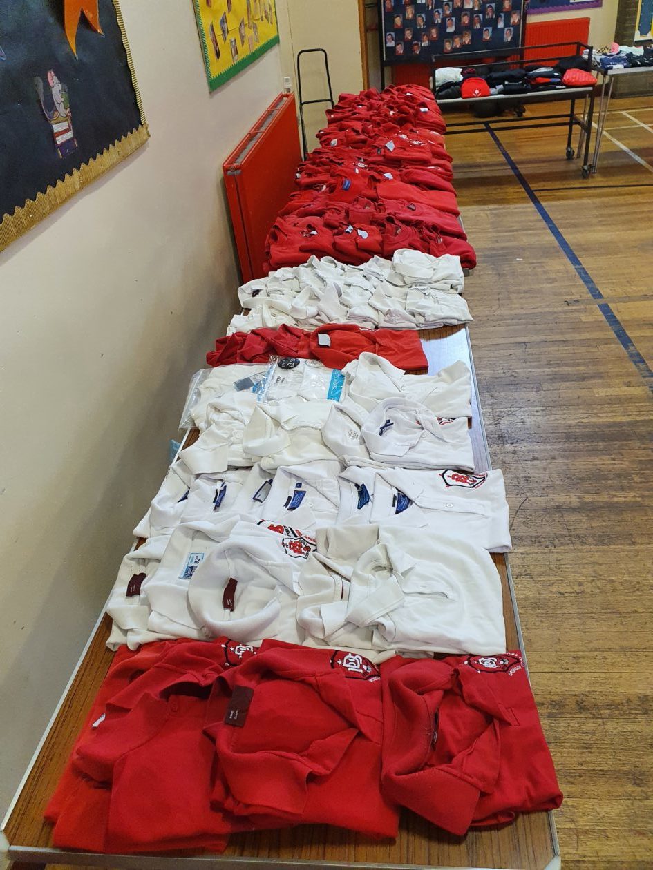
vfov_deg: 67.3
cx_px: 326
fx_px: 654
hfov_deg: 53.1
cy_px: 435
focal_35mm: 26
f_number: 2.4
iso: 250
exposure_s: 1/100
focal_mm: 4.32
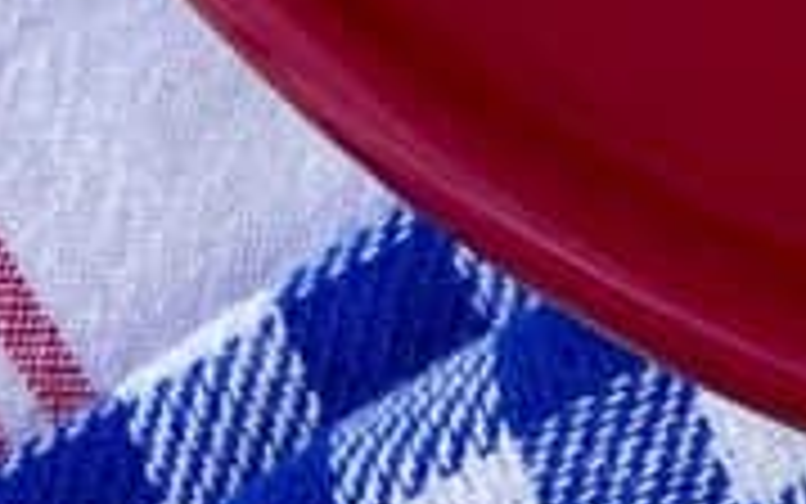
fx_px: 3472
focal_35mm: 158
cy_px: -1588
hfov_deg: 11.8
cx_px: 1639
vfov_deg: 6.5
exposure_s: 1/120
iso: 80
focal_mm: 4.25
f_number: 1.8
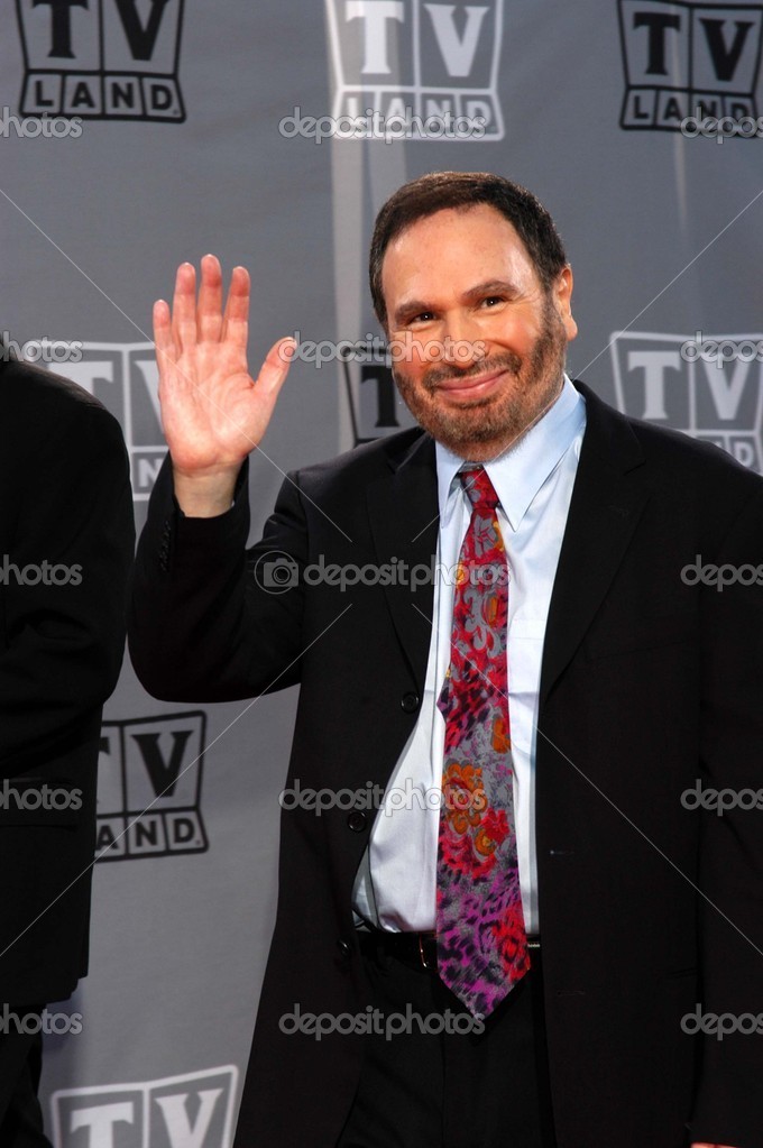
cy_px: 574
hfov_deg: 10.7
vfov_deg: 16.1
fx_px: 4061
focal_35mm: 128
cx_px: 382
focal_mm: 85
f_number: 6.3
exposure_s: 1/200
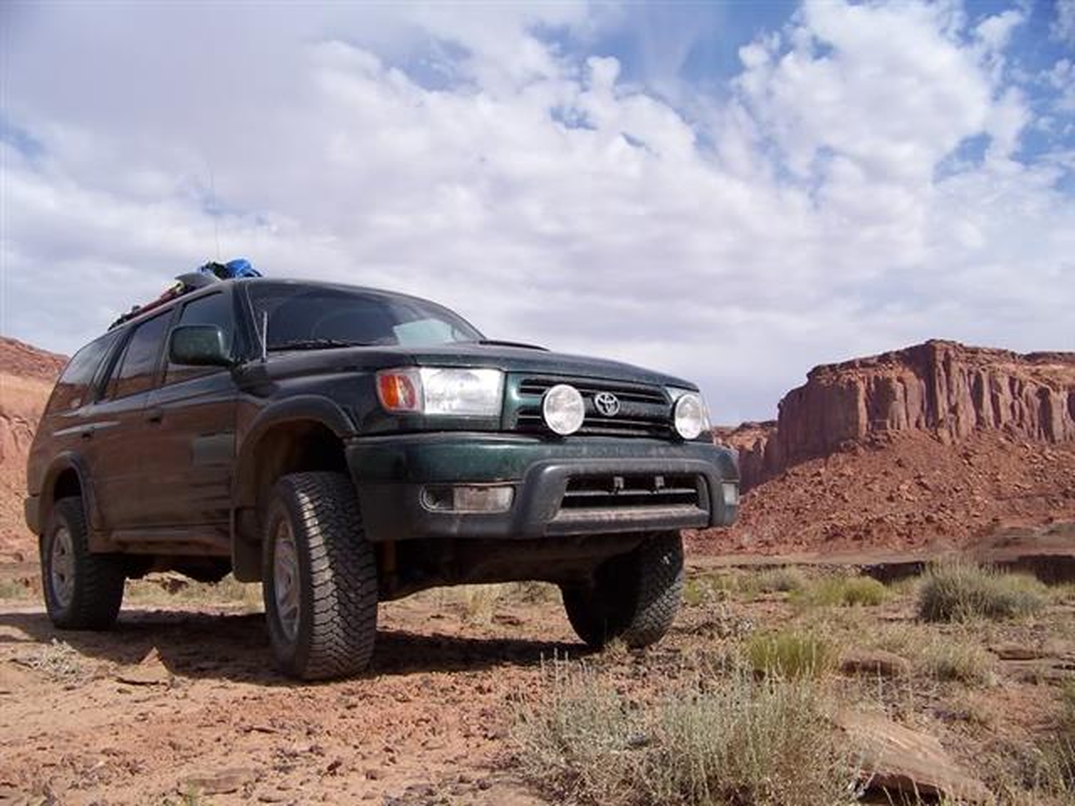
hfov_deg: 51.4
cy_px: 403
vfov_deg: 39.7
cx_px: 538
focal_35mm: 36
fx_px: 1118
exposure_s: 1/640
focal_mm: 5.85
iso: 64
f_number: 4
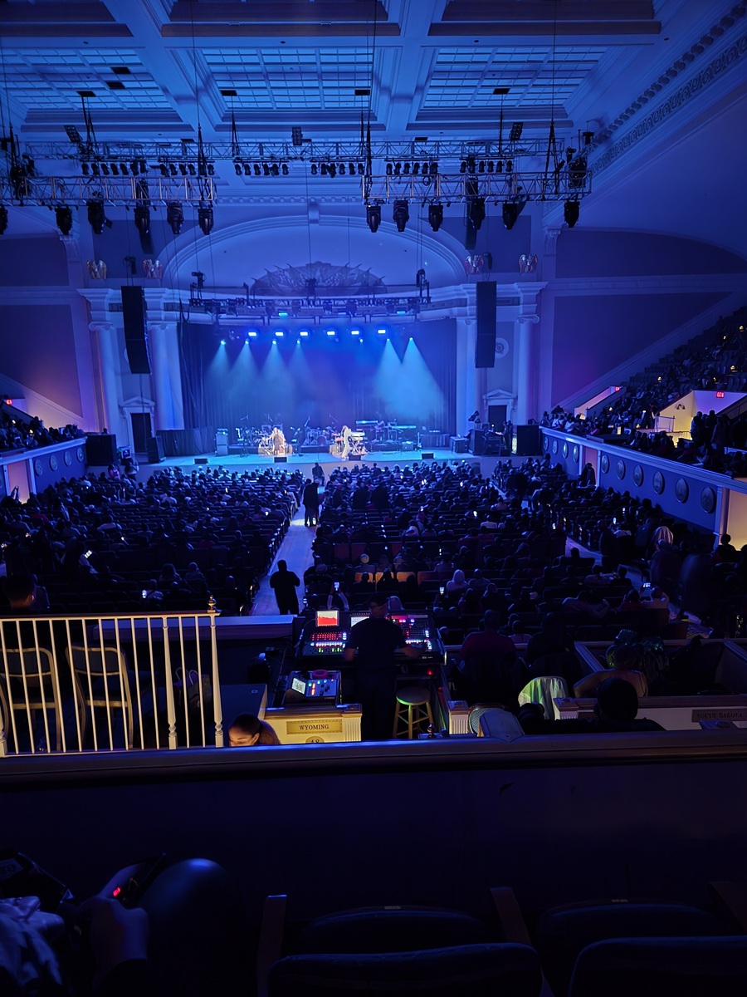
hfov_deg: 58.9
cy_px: 498
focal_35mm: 23
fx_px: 662
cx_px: 374
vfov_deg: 73.9
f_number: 1.8
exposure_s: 1/30
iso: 2000
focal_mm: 5.4
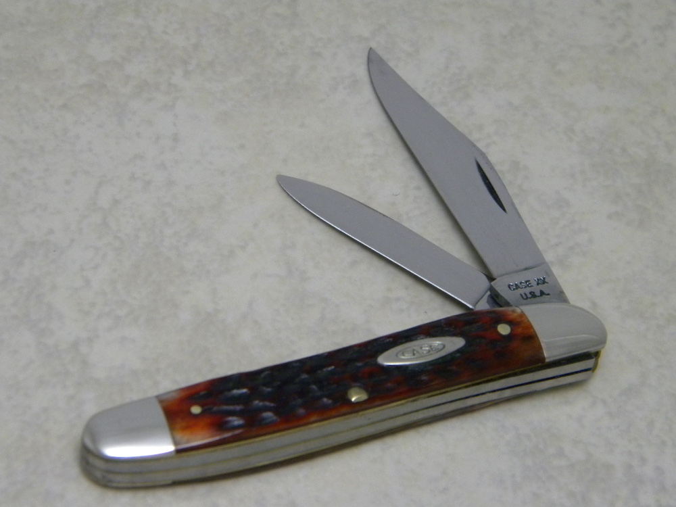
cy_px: 254
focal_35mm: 105
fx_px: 2050
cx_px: 338
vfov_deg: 14.1
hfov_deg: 18.7
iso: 400
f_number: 4.7
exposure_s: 1/25.4
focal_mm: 19
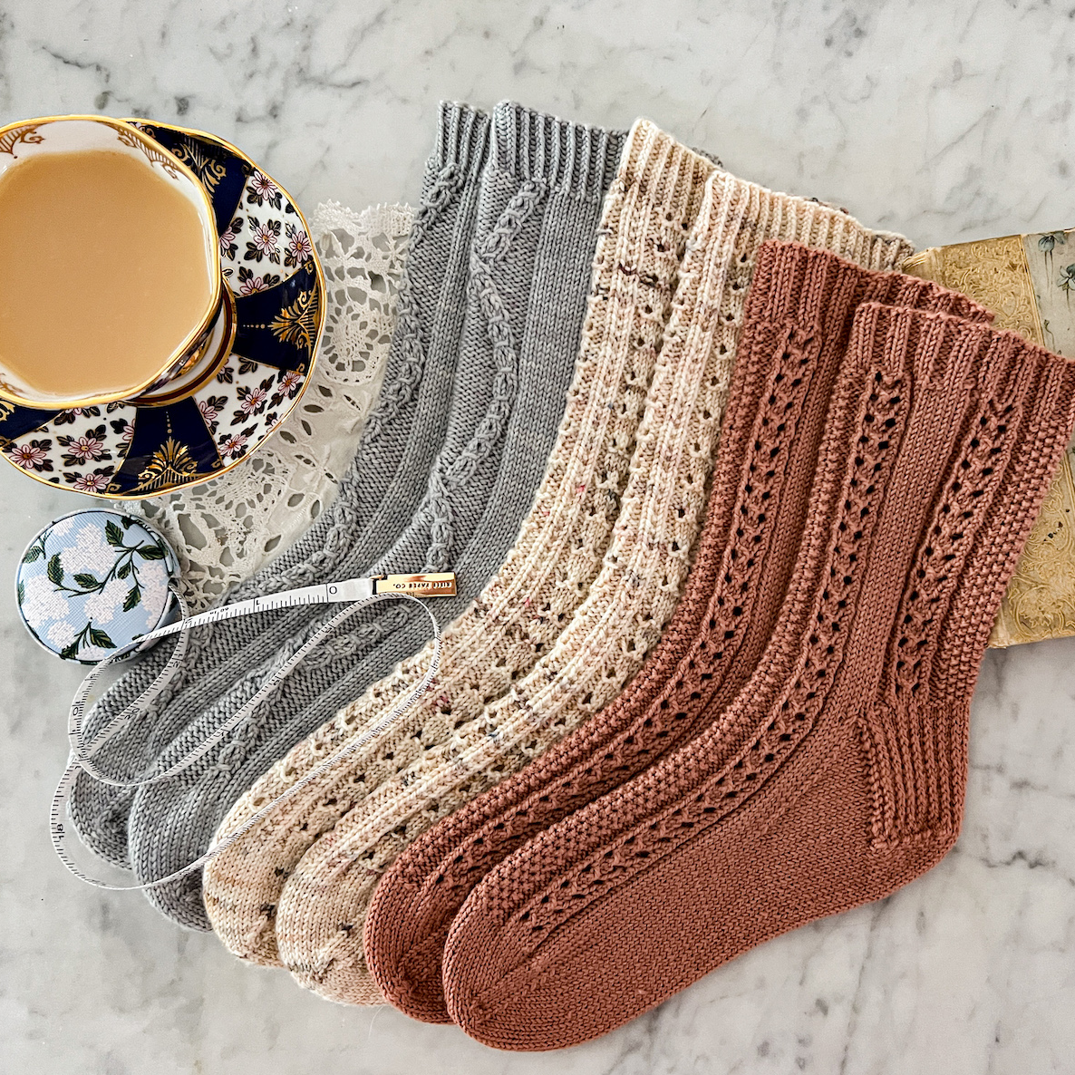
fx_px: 1089
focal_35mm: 31
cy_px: 535
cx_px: 596
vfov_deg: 52.5
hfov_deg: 52.4
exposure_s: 1/60
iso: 500
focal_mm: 5.7
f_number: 1.5
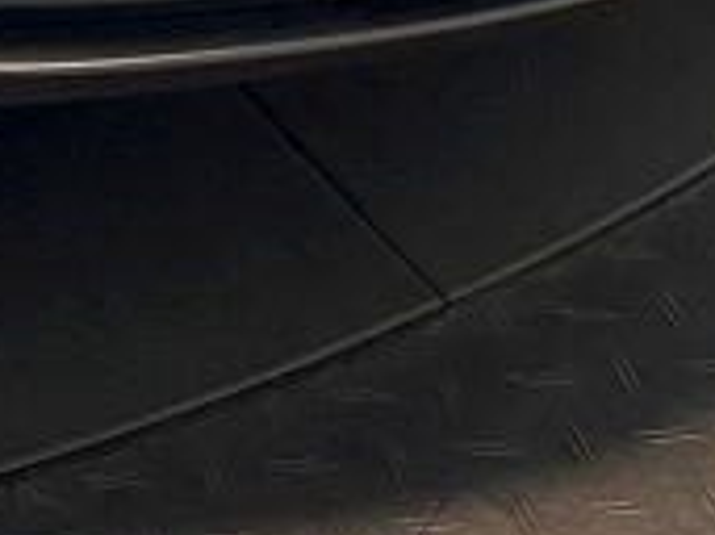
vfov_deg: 9.0
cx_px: -431
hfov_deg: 12.8
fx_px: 2972
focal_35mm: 144
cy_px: -878
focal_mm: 6.86
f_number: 1.78
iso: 320
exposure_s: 1/60
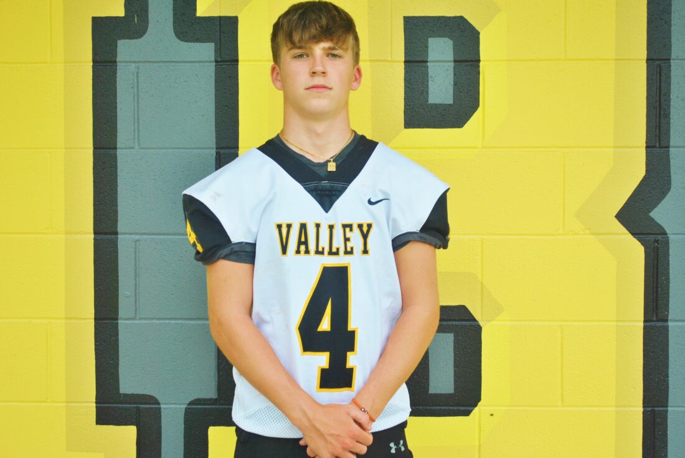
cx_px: 342
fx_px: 1143
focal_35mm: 60
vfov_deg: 22.7
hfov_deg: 33.4
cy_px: 229
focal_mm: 40
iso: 200
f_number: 5.3
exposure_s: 1/500
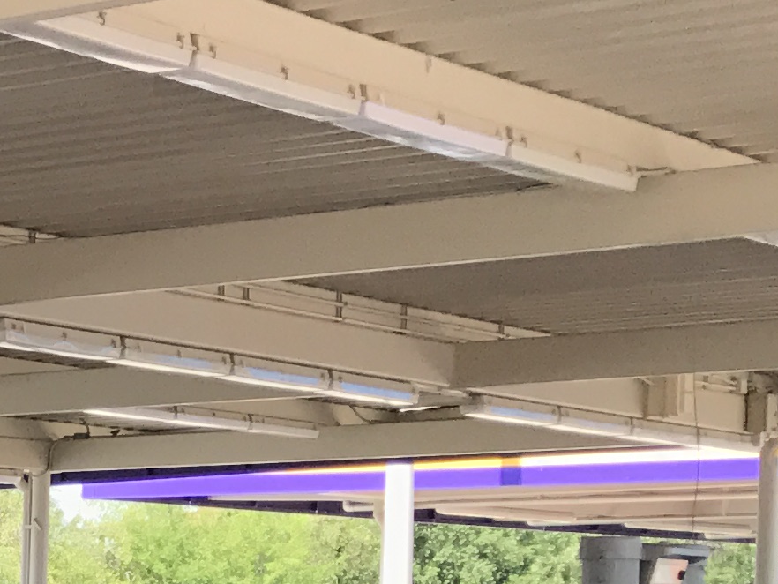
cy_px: 699
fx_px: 2878
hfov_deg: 13.0
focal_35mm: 128
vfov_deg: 11.4
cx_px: -875
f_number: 1.8
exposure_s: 1/512
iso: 20
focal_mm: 3.99
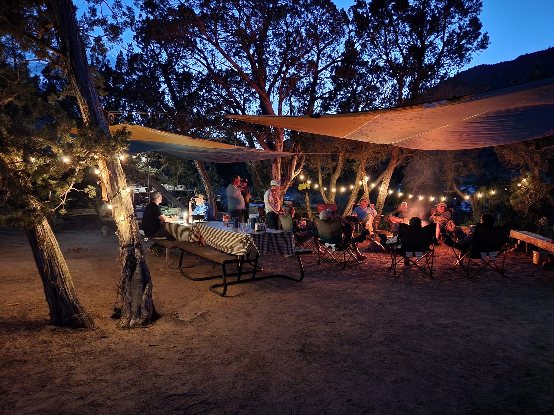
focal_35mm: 23
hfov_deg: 73.9
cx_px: 277
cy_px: 208
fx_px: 368
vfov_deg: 58.9
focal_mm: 5.4
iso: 1000
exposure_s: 1/5
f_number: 1.8
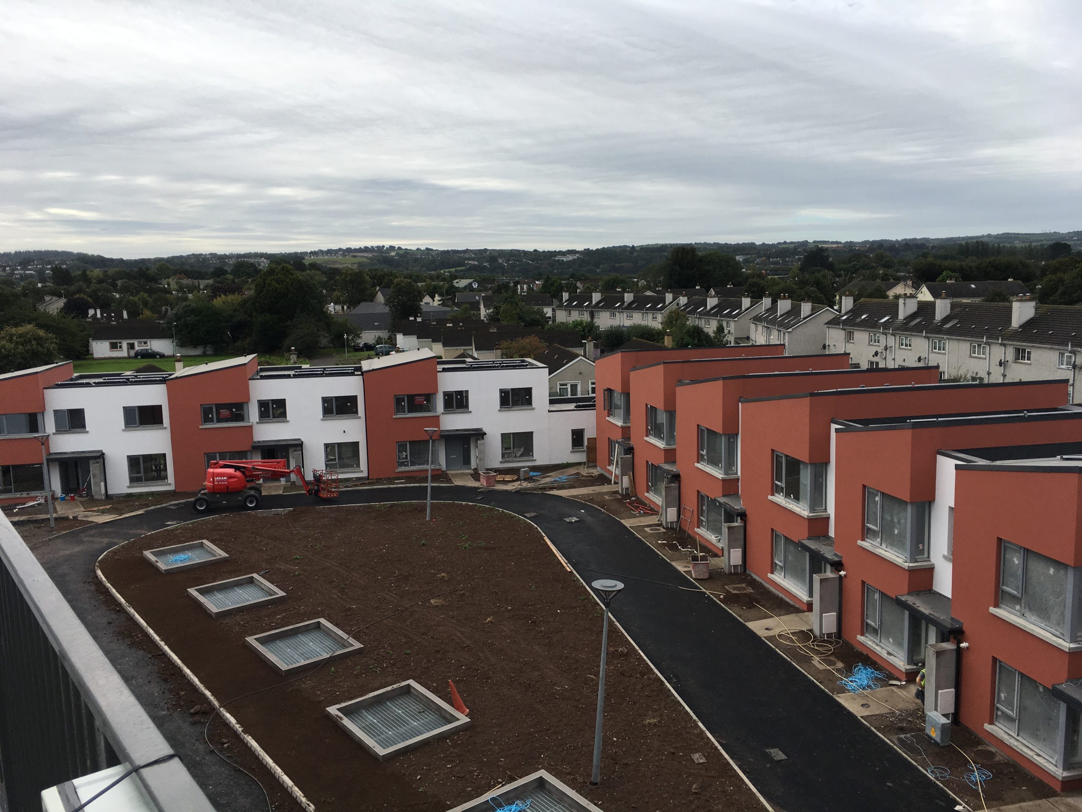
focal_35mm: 29
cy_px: 406
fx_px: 906
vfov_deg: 48.2
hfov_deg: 61.7
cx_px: 541
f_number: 2.2
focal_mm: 4.15
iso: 25
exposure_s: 1/1183
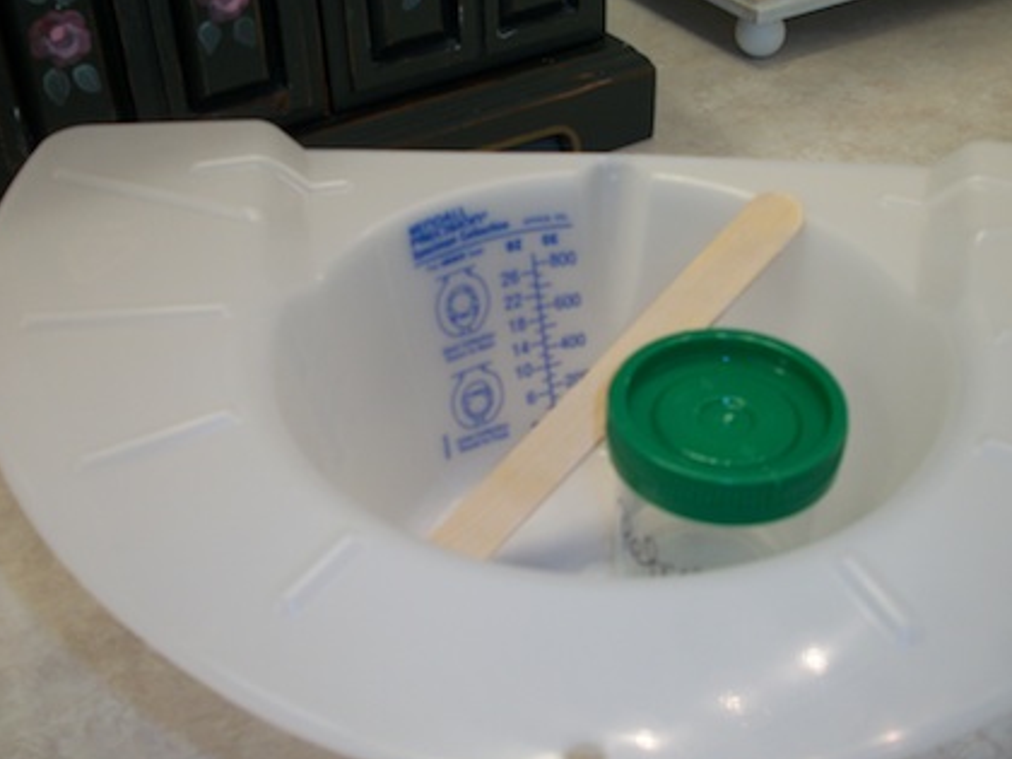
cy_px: 366
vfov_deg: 36.0
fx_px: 1169
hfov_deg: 46.8
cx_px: 520
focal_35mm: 40
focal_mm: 6.3
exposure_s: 1/30
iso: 80
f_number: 3.1
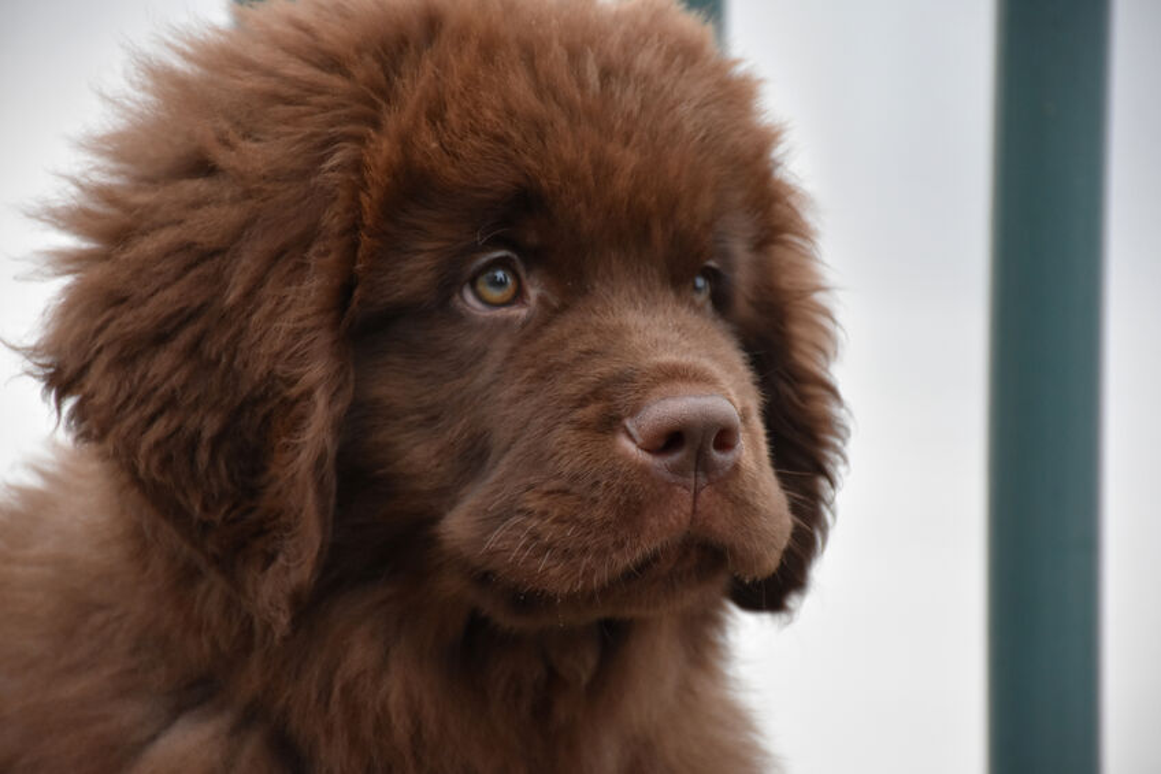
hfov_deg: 9.8
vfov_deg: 6.5
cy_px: 387
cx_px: 580
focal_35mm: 210
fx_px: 6771
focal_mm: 140
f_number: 5.6
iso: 1600
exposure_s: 1/320
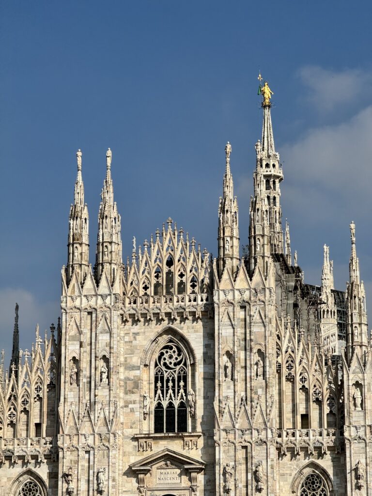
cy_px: 248
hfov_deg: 12.3
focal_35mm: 120
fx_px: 1719
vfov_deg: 16.4
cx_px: 186
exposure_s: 1/3891
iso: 50
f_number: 2.8
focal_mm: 15.66
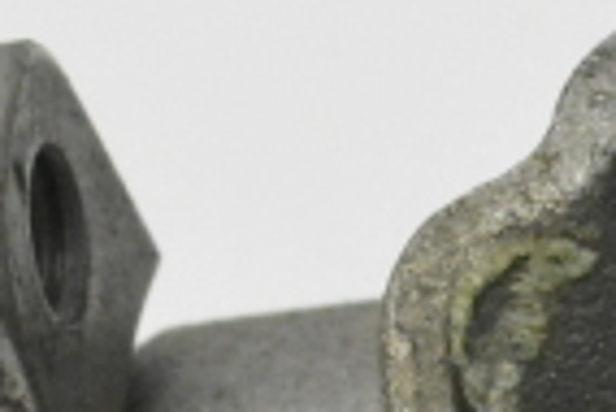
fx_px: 5909
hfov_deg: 5.9
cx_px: 946
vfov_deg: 4.0
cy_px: 555
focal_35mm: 345
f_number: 10
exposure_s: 1/400
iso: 6400
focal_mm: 32
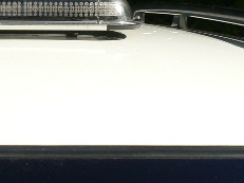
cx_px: 18
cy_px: 19
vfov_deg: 15.1
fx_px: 683
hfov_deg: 19.8
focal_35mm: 97
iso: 64
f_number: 5.6
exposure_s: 1/250
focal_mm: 5.8
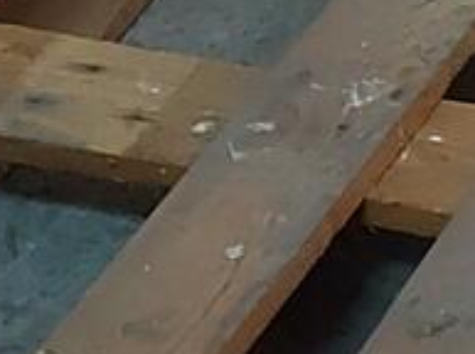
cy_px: 306
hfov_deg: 9.2
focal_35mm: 187
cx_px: 1223
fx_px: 2561
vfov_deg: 7.9
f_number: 1.8
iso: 320
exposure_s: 1/25
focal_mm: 5.23
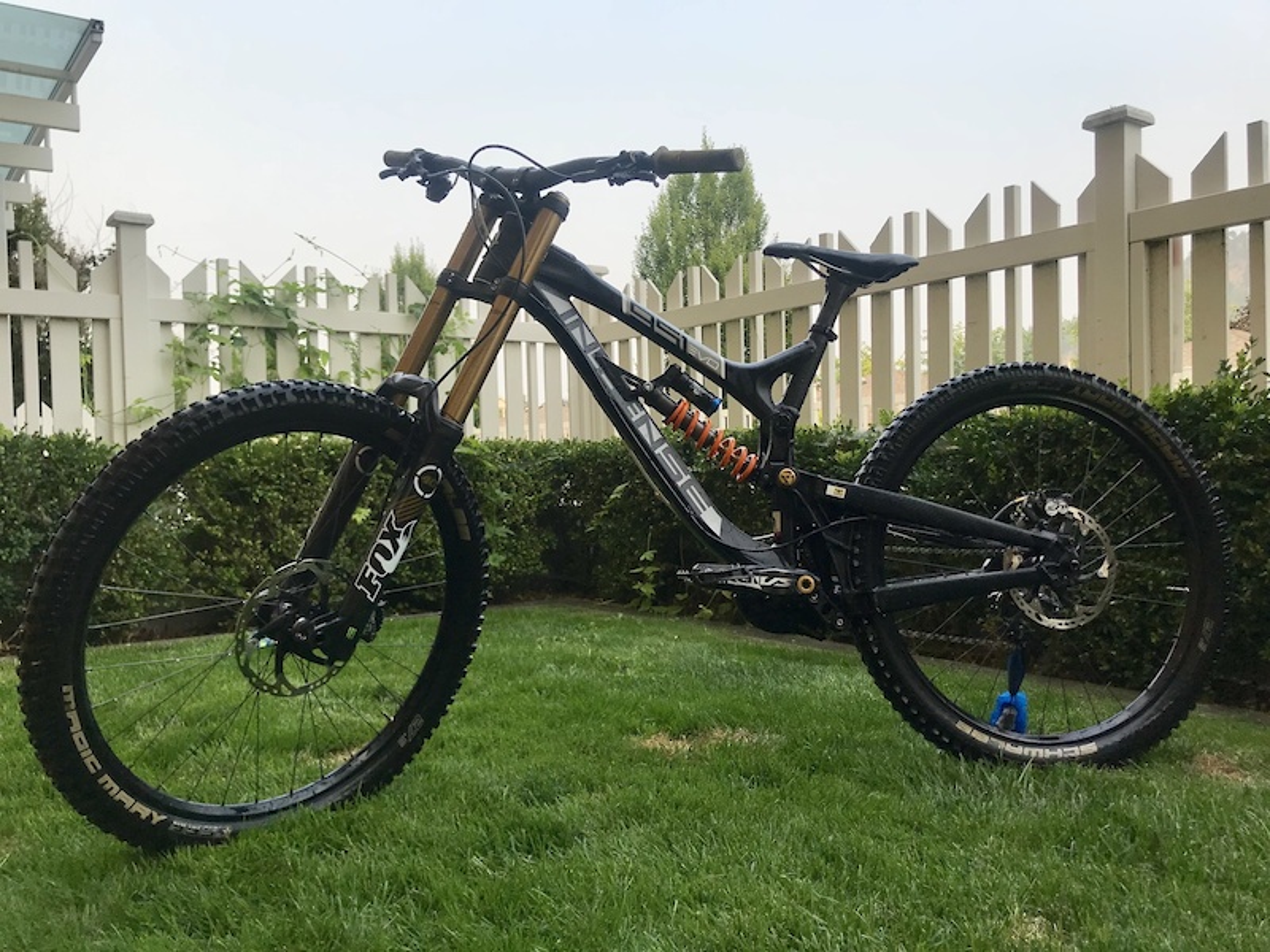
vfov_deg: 49.7
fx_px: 1027
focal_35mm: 28
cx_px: 635
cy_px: 476
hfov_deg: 63.4
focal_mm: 3.99
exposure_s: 1/535
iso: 20
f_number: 1.8
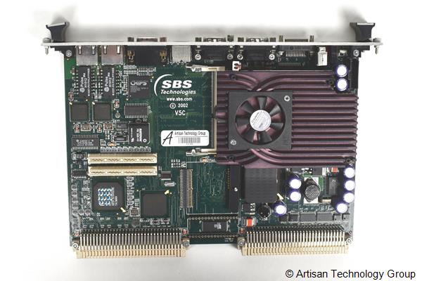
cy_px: 140
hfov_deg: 67.4
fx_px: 316
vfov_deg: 47.9
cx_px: 211
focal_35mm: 27
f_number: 10
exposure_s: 1/200
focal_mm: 18
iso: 100
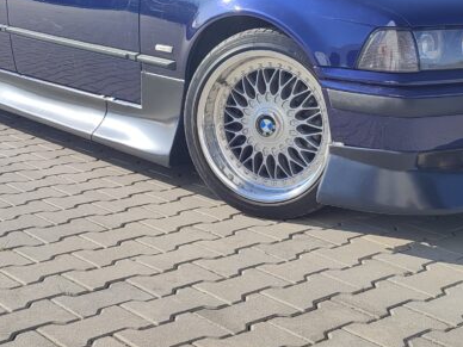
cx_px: 322
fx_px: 883
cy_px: 89
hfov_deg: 29.1
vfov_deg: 22.1
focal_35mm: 66
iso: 50
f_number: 1.9
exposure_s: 1/680
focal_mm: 6.04
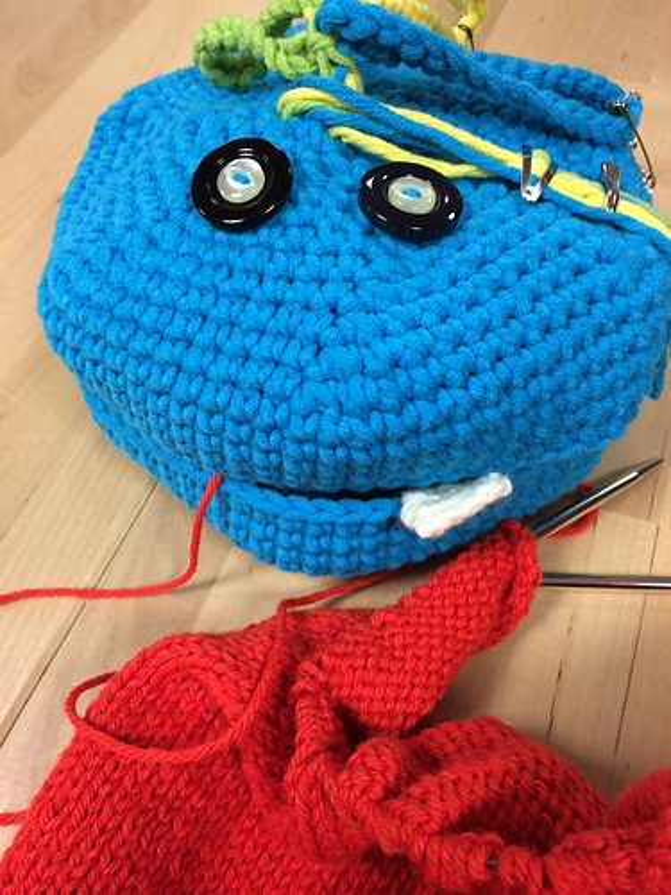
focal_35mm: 29
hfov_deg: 48.2
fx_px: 750
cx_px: 336
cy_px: 448
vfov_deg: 61.7
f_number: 2.2
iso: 80
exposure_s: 1/30
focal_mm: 4.15
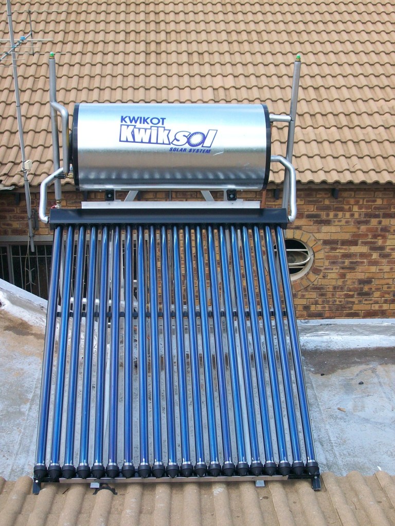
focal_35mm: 56
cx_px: 198
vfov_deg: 34.3
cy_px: 263
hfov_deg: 26.1
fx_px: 852
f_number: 3.4
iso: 80
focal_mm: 9.4
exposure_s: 1/600
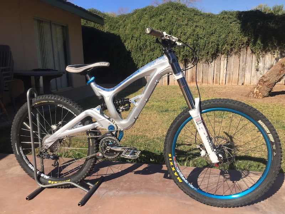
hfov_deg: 61.7
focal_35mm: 29
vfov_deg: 48.2
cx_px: 142
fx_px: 239
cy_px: 107
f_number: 2.2
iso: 32
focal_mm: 4.15
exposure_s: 1/3300
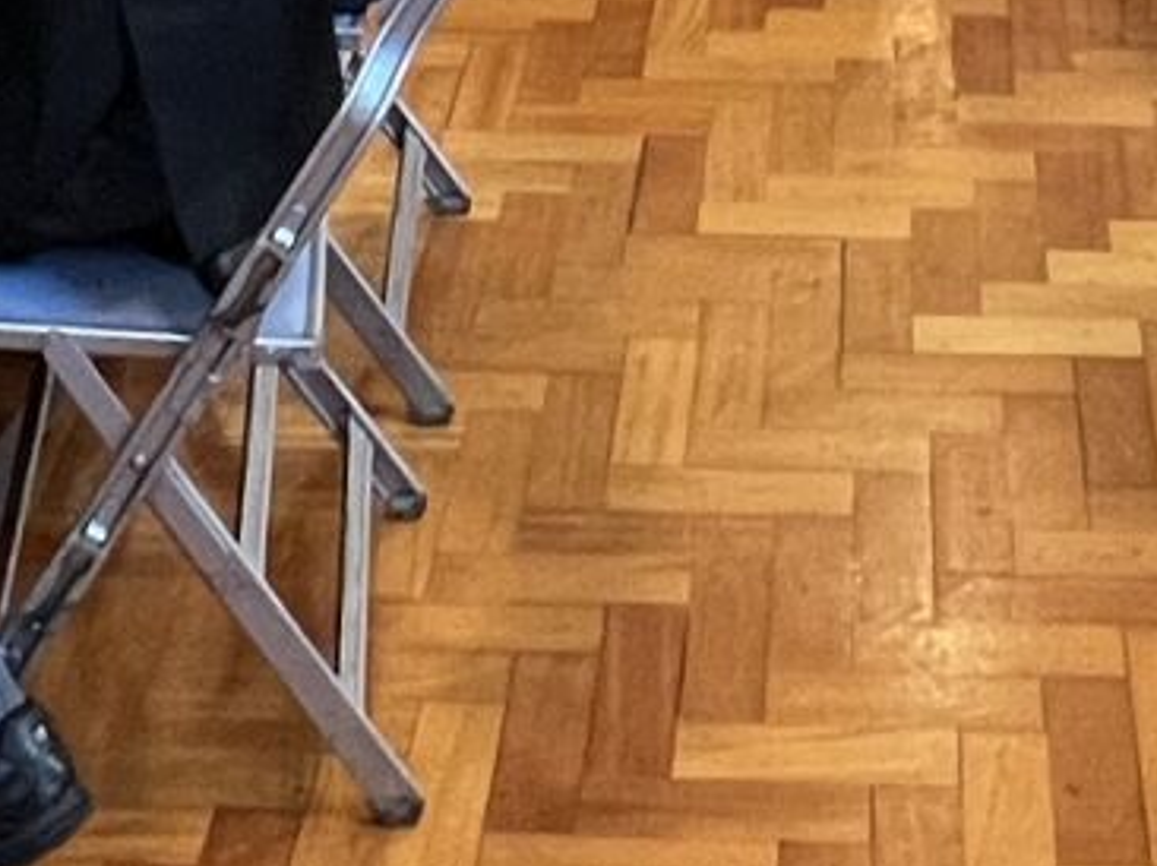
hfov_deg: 21.5
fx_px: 3040
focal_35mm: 91
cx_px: 733
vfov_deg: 12.7
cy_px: -1188
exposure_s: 1/50
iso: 320
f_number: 1.8
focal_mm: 1.57
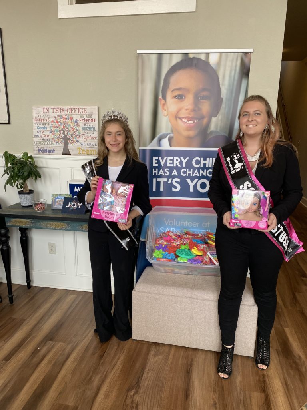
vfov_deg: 67.3
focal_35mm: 26
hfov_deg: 53.1
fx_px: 307
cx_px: 154
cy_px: 205
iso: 80
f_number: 1.8
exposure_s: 1/120
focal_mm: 4.25
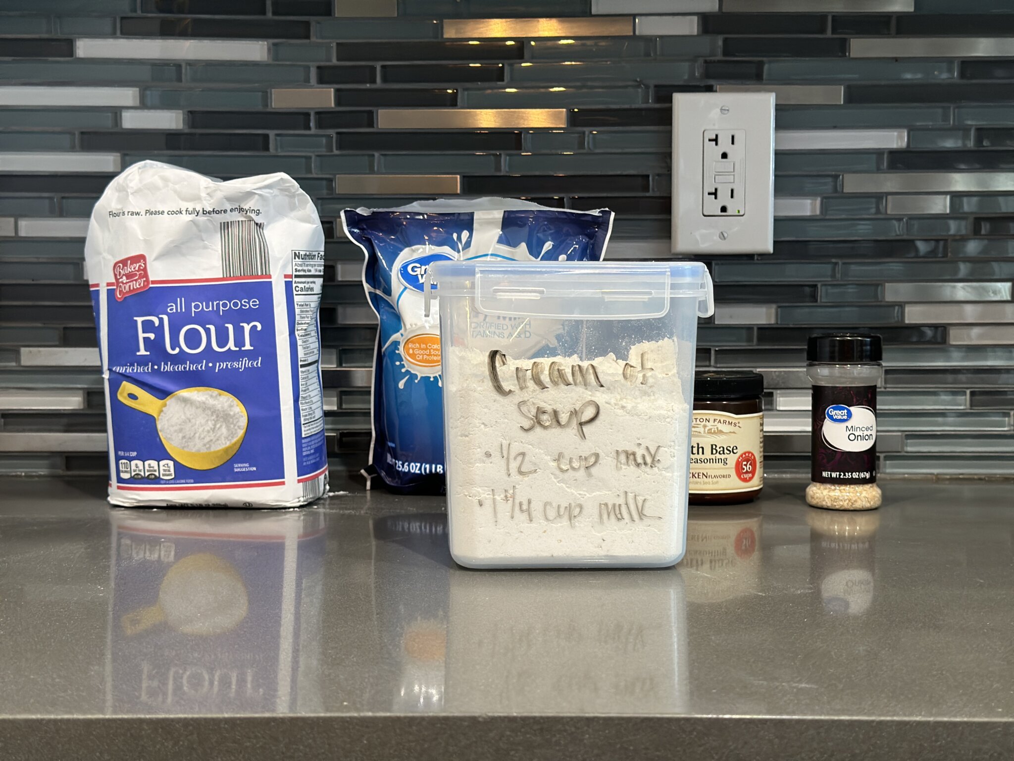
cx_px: 507
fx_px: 1406
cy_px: 380
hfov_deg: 39.7
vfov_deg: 30.3
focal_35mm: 48
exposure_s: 1/60
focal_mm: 6.86
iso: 200
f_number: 1.78
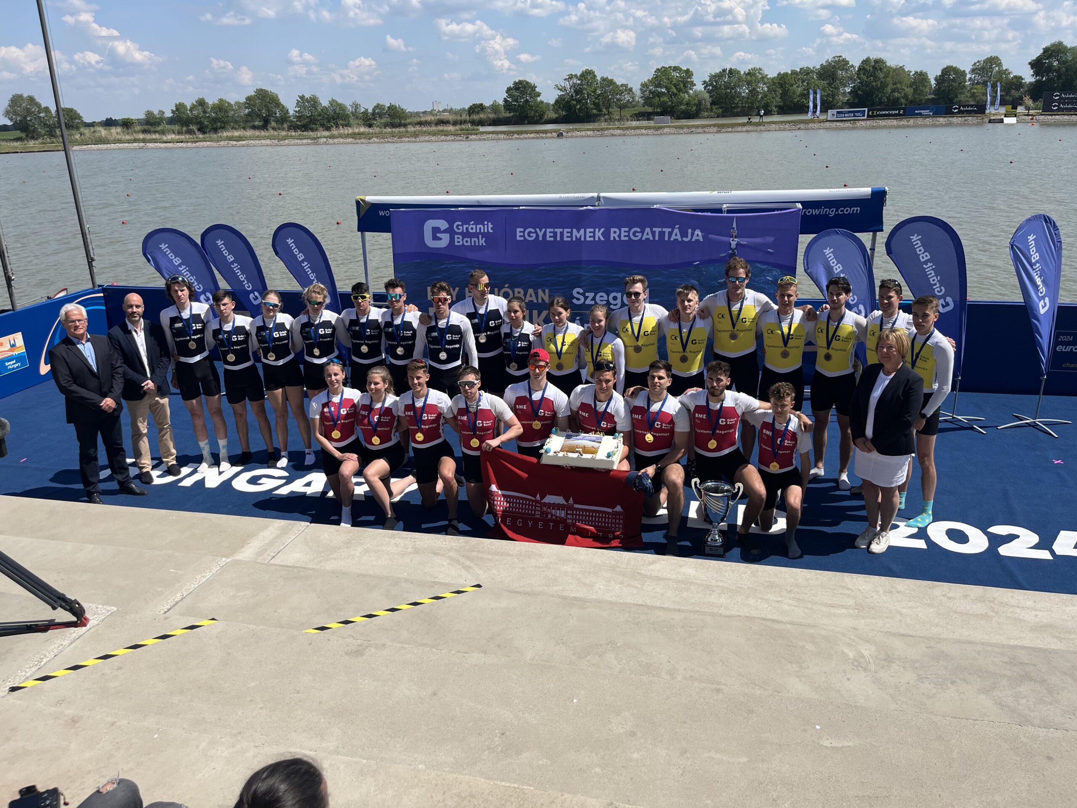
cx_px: 538
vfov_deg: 53.1
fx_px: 809
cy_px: 404
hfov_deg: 67.3
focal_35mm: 26
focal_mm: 5.1
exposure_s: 1/4854
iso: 50
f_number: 1.6
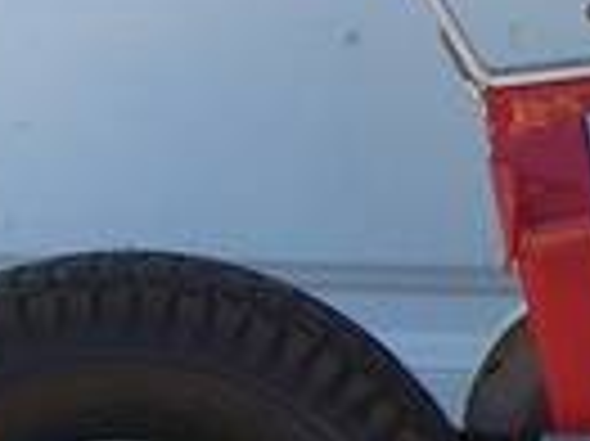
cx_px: 923
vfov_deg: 6.6
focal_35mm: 225
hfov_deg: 8.6
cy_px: 90
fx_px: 3831
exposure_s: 1/90
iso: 80
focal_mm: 8.2
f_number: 4
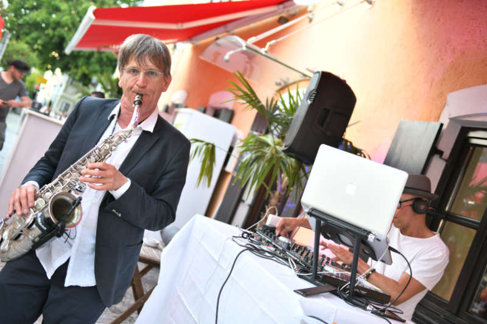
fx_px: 541
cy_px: 162
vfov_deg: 33.4
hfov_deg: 48.5
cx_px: 244
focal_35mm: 40
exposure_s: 1/250
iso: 500
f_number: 2.8
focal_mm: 40
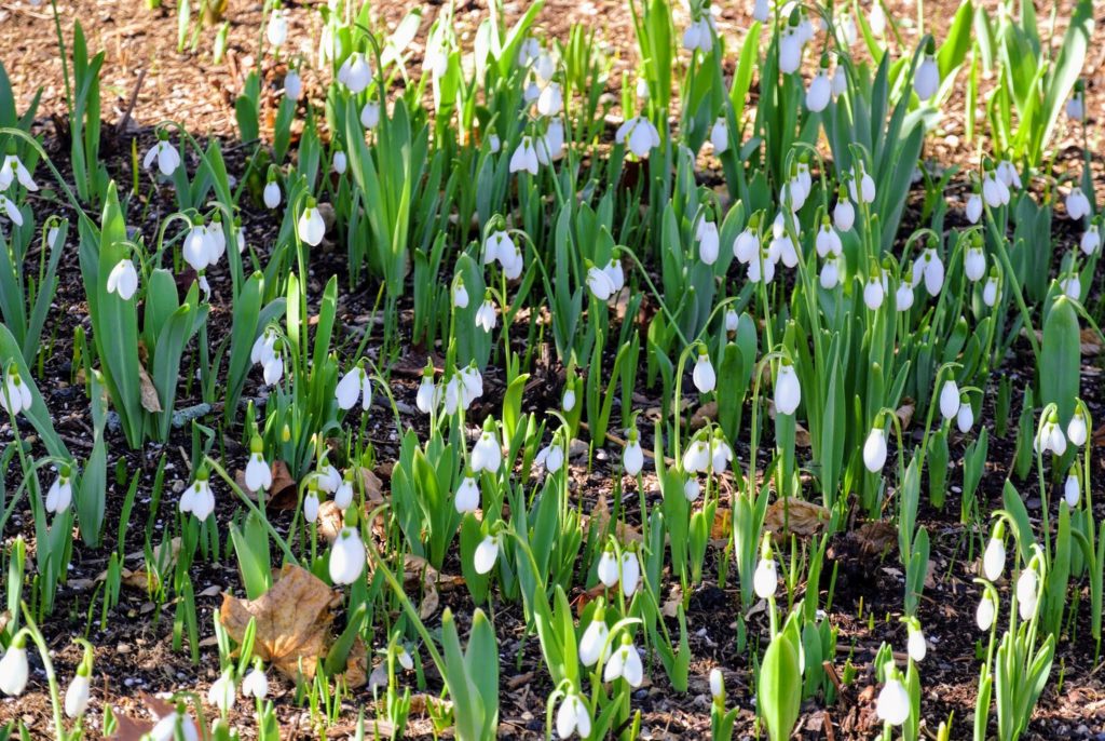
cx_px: 552
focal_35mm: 186
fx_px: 5717
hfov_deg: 11.0
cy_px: 370
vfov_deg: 7.4
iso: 100
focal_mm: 69
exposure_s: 1/100
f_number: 4.8
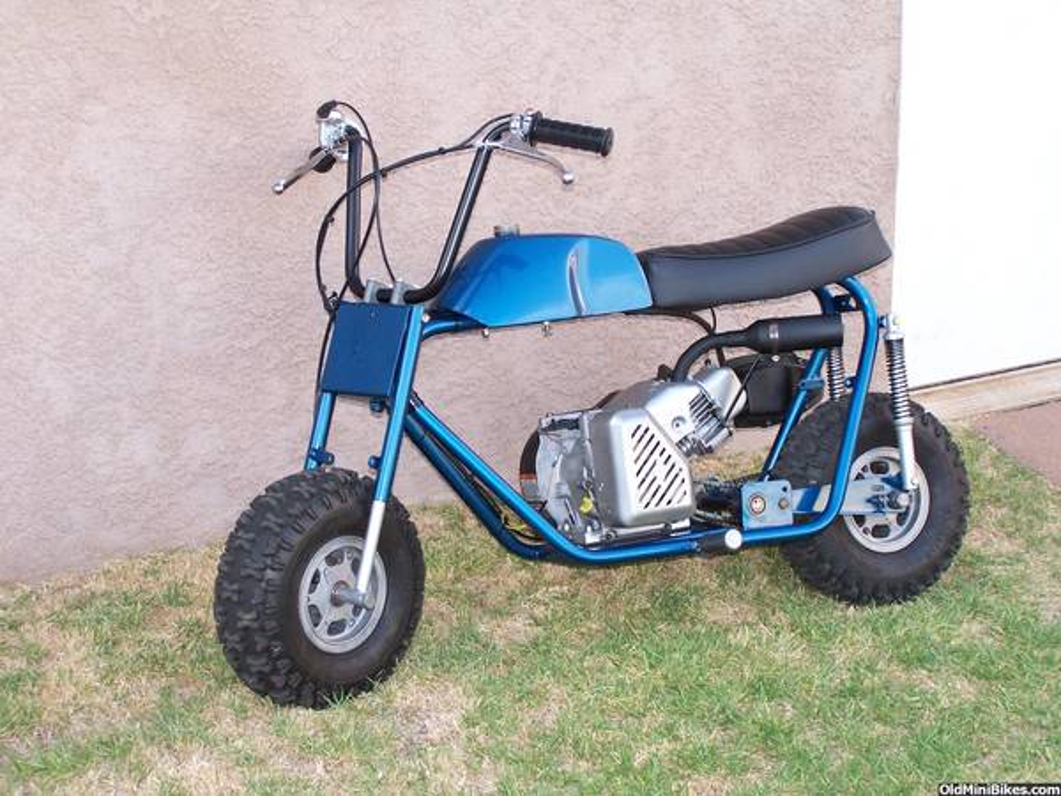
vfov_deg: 21.3
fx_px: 2115
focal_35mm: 69
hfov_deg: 28.2
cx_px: 530
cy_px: 398
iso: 140
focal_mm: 11.5
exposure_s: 1/80
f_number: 3.2
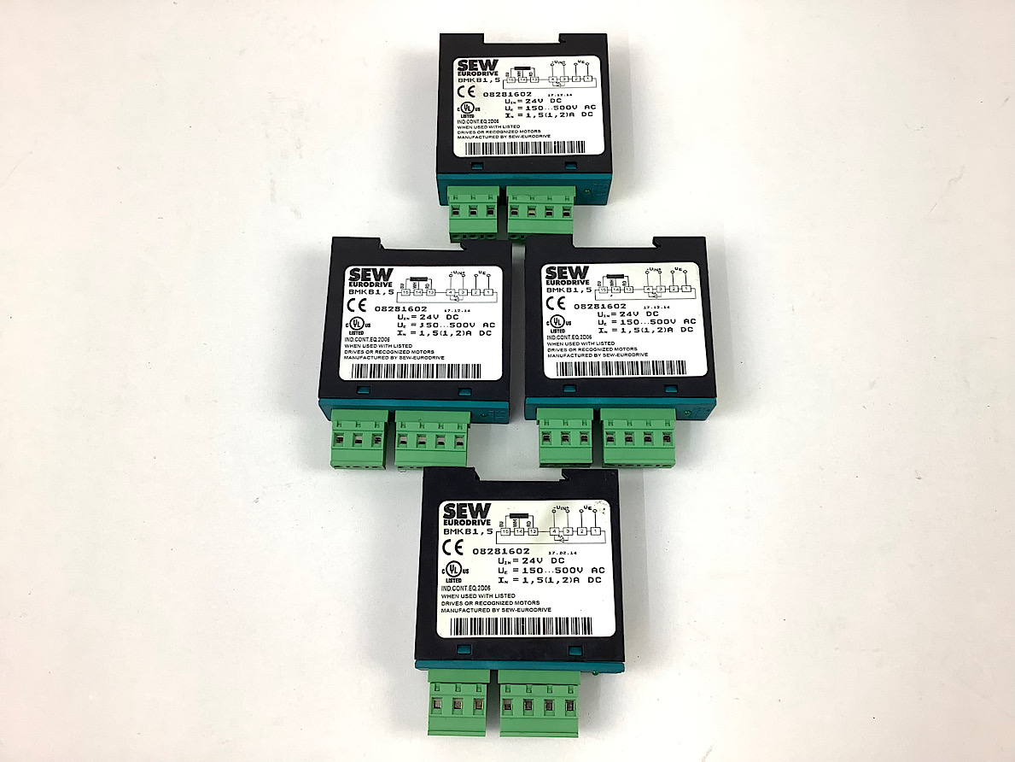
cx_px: 508
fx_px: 909
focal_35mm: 31
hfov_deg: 58.3
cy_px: 381
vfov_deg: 45.4
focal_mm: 3.3
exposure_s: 1/50
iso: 80
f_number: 2.4
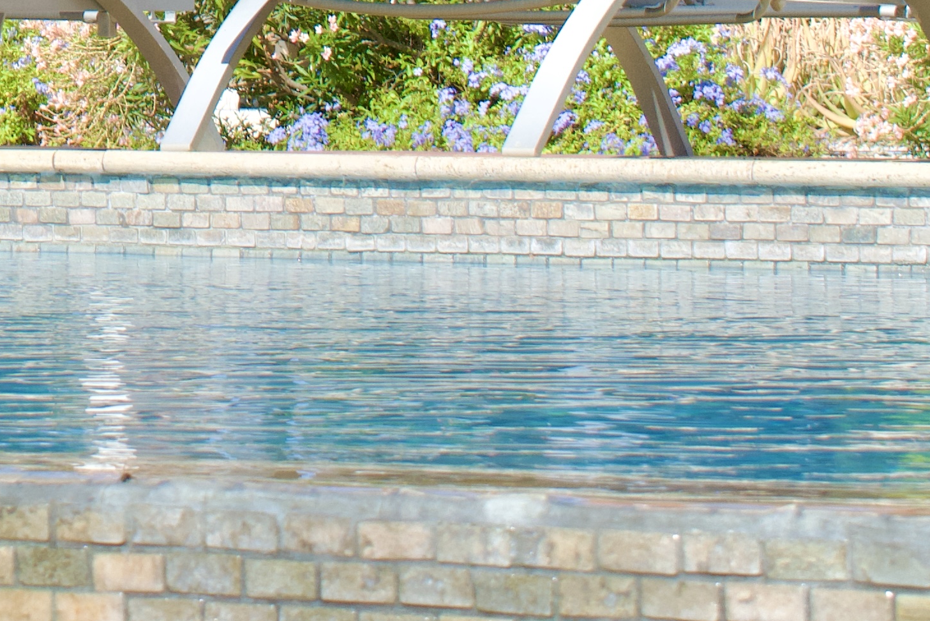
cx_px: -474
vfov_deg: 5.4
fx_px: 6382
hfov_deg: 8.2
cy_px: -648
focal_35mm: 247
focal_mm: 40
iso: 200
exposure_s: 1/500
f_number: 11
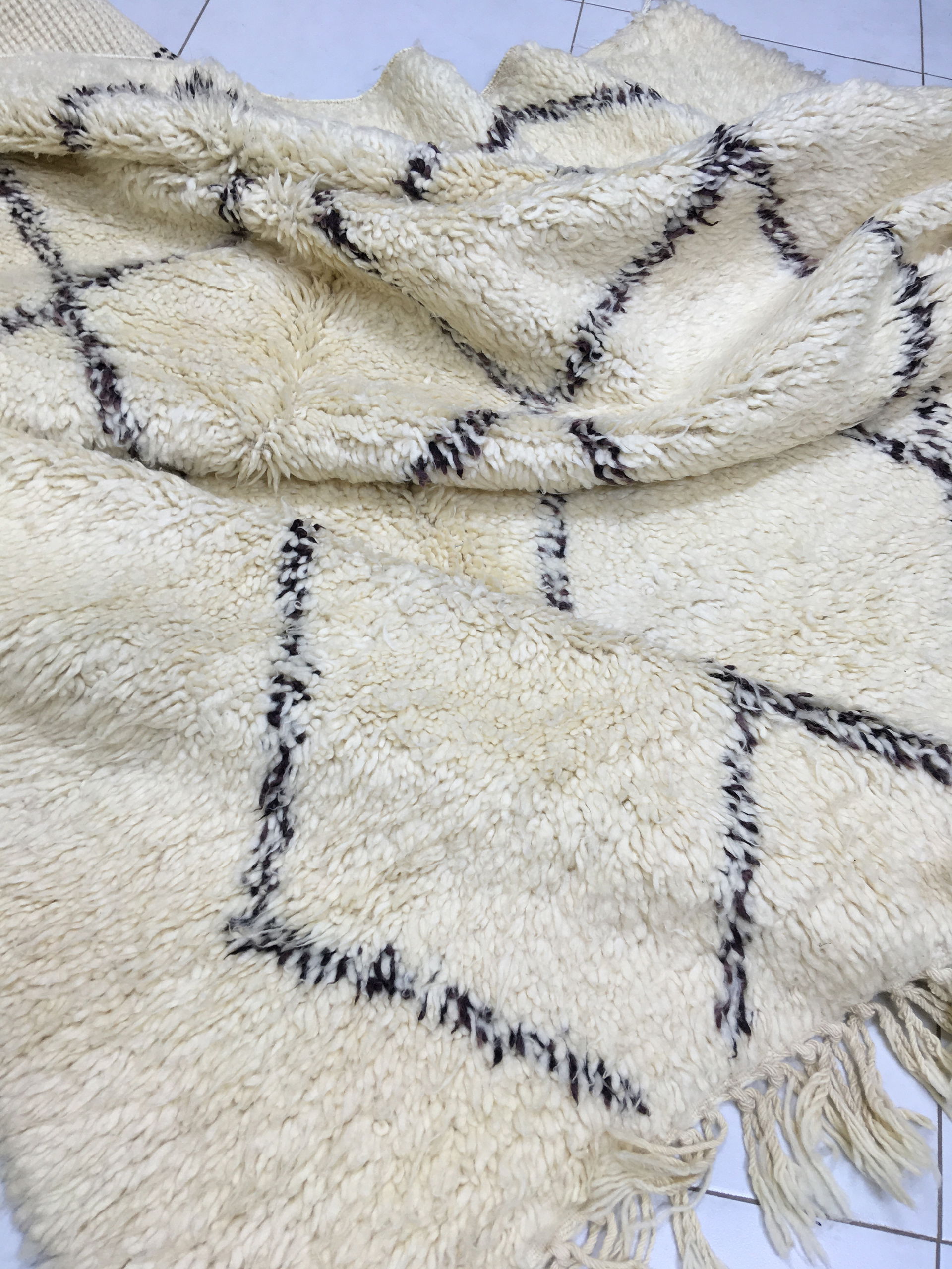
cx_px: 476
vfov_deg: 61.7
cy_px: 634
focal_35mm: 29
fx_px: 1063
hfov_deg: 48.2
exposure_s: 1/50
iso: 25
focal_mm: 4.15
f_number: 2.2
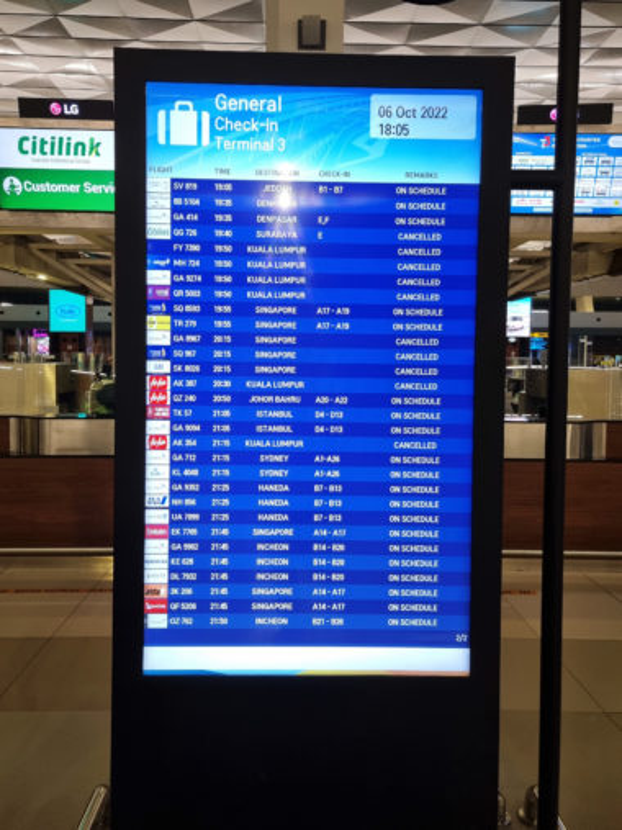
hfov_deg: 56.8
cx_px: 311
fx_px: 575
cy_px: 415
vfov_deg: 71.6
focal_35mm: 24
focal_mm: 6.7
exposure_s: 1/100
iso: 160
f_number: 1.8
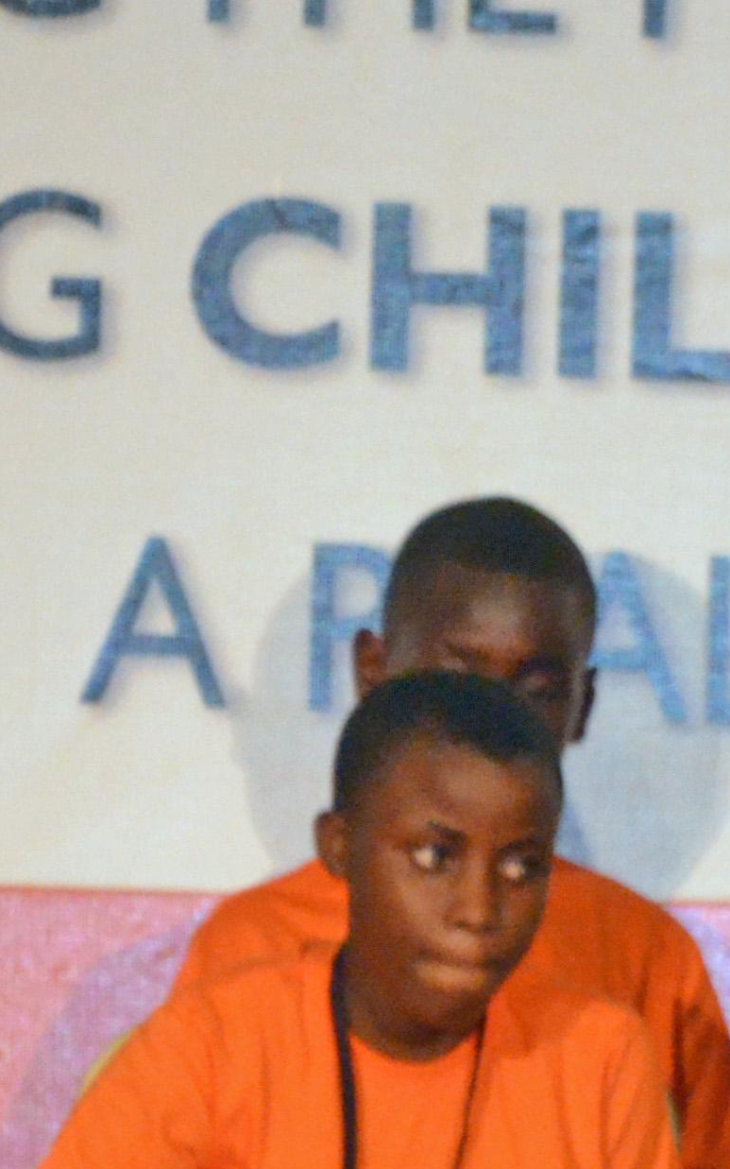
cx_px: 1512
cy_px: 1135
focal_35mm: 608
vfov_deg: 3.5
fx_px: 19356
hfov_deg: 2.2
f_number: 5.6
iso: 3200
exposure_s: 1/60
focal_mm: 100
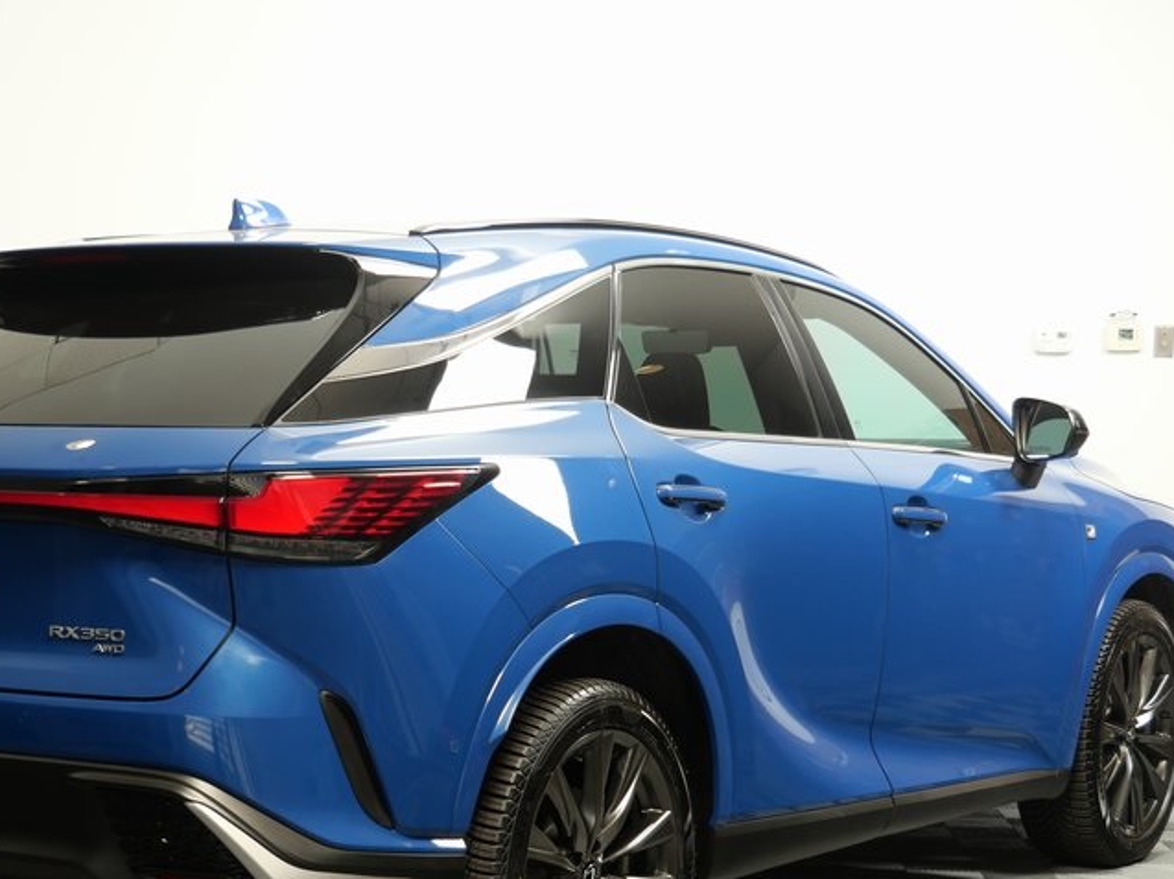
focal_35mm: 74
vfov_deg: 19.8
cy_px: 645
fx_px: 2508
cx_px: 391
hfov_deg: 26.2
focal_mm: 23
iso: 250
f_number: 4.3
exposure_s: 1/200
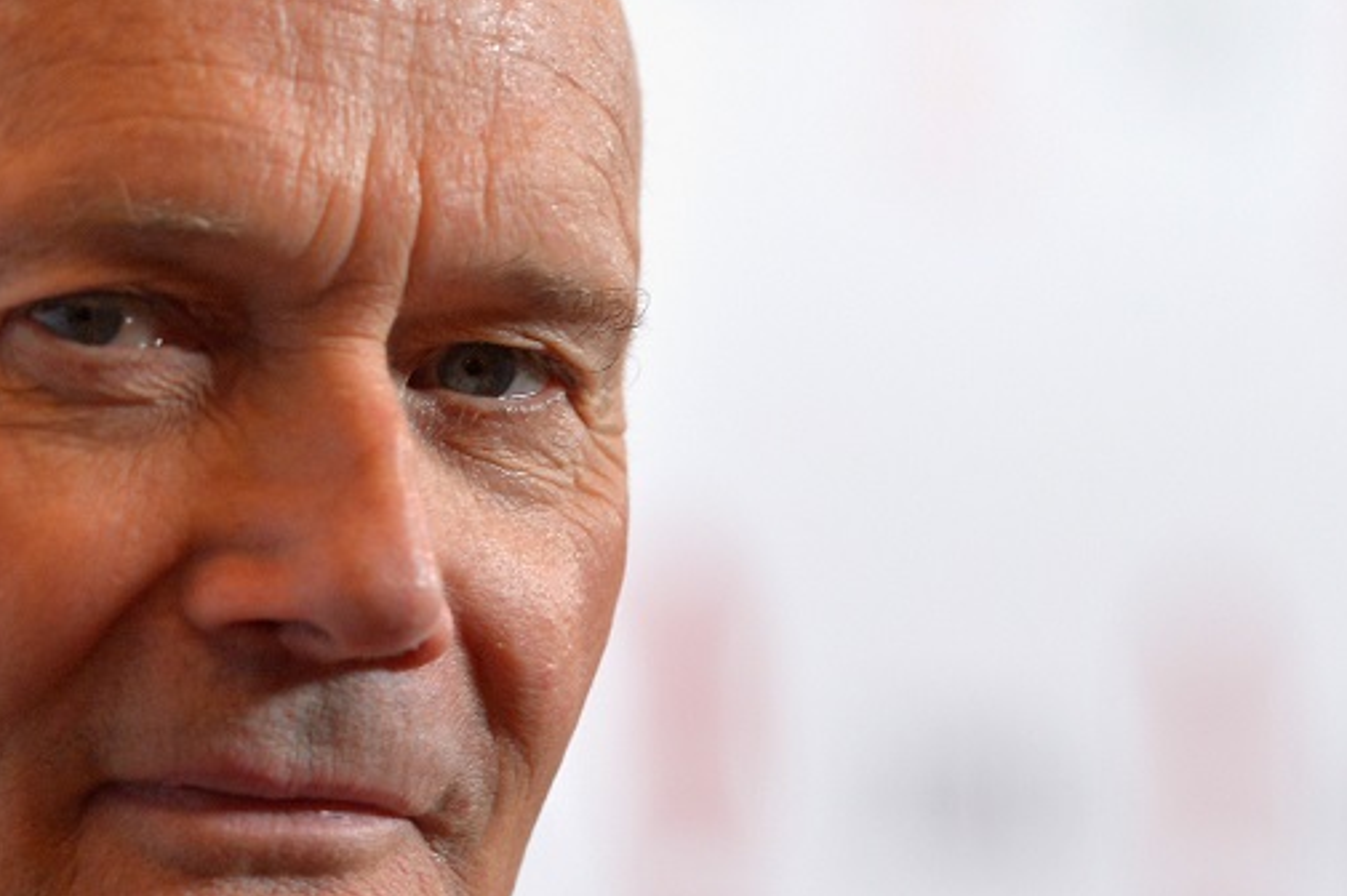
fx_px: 14657
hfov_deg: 5.3
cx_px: 632
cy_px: 707
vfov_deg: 3.5
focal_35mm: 392
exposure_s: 1/250
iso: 1250
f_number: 3.2
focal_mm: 165
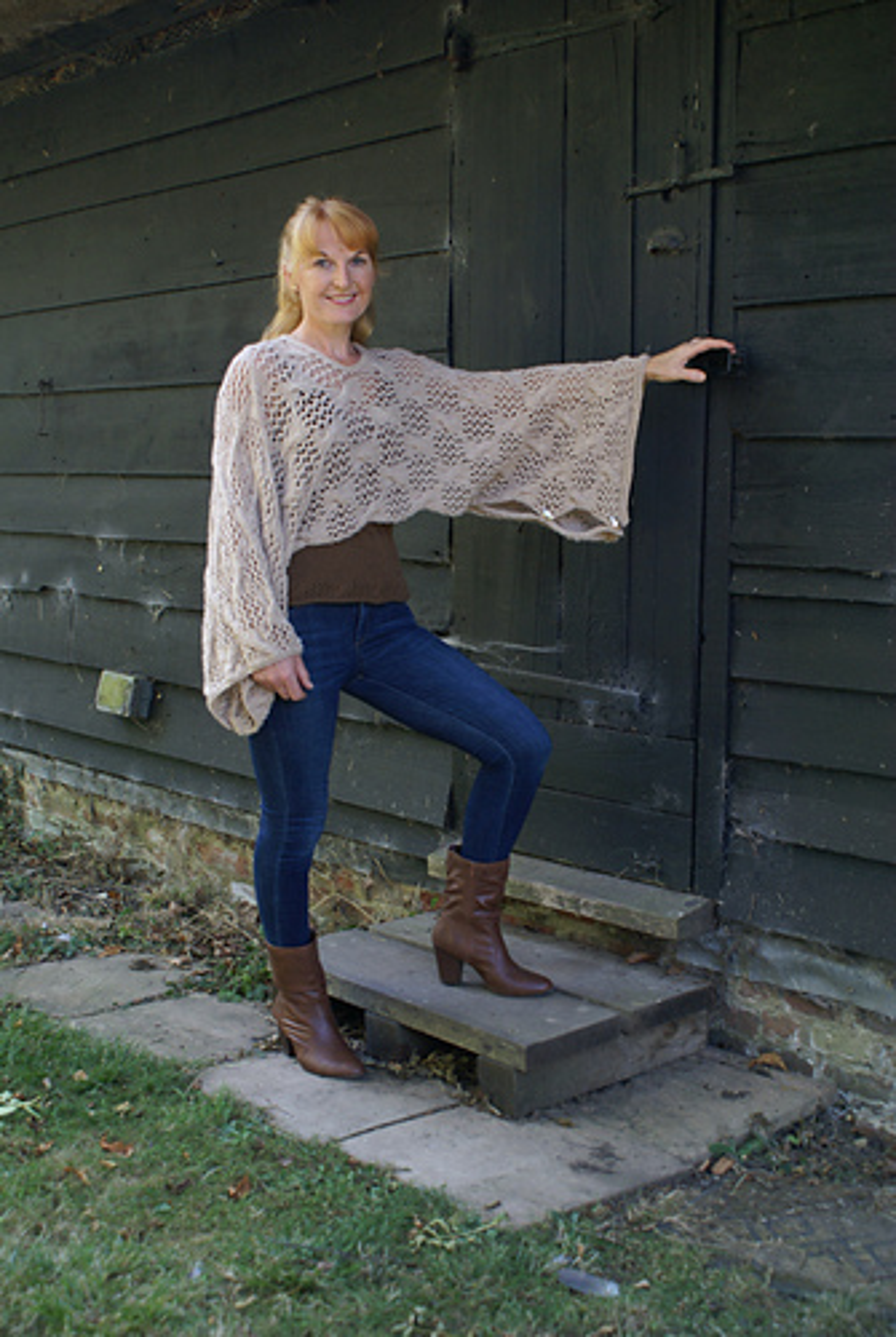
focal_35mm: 42
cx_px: 448
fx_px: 1562
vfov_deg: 46.3
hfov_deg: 32.0
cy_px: 668
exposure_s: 1/50
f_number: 5
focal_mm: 28
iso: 250
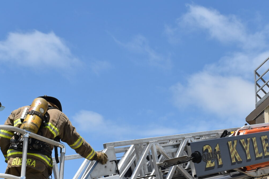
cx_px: 155
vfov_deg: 15.9
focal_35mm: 85
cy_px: 149
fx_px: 635
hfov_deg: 23.9
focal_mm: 28
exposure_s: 1/320
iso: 100
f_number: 9
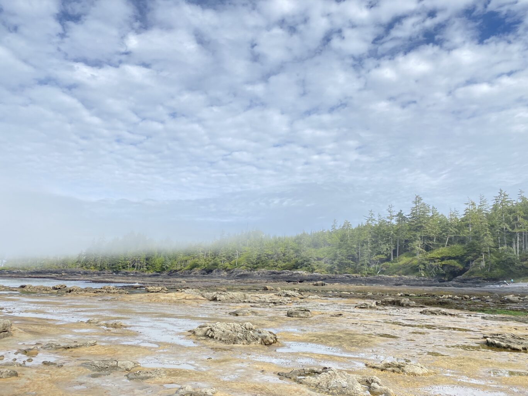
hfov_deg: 67.3
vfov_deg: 53.1
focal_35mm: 26
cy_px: 198
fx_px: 397
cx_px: 264
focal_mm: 4.25
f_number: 1.8
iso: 32
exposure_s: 1/1585
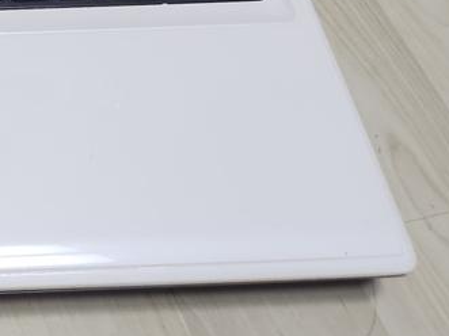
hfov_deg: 18.2
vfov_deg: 15.0
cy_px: -214
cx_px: -315
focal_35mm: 89
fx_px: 1154
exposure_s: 1/120
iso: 100
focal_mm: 5.4
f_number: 1.8
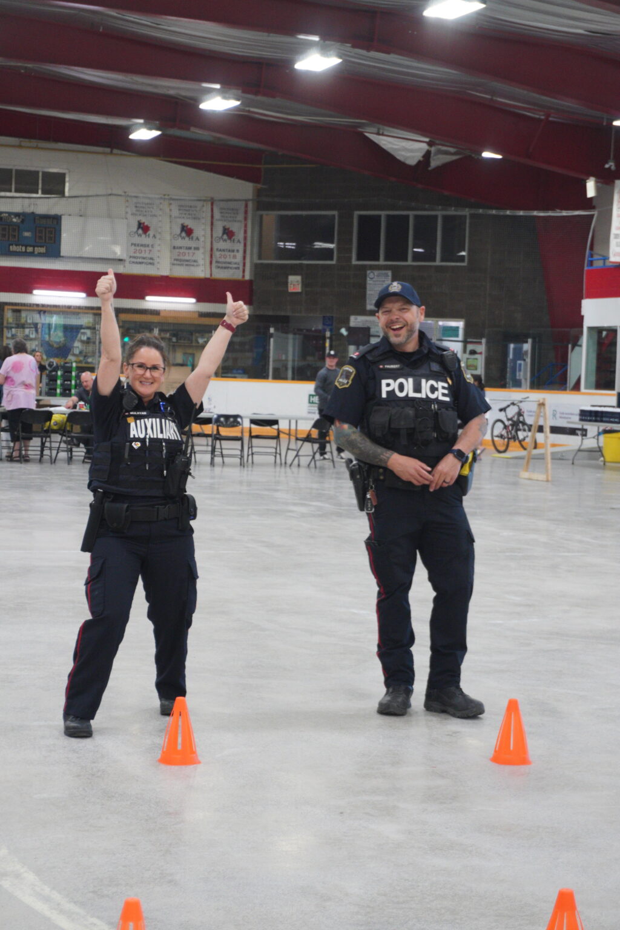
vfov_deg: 27.0
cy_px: 465
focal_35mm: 75
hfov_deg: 18.2
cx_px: 310
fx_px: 1937
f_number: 5.6
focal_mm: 50
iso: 1250
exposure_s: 1/80
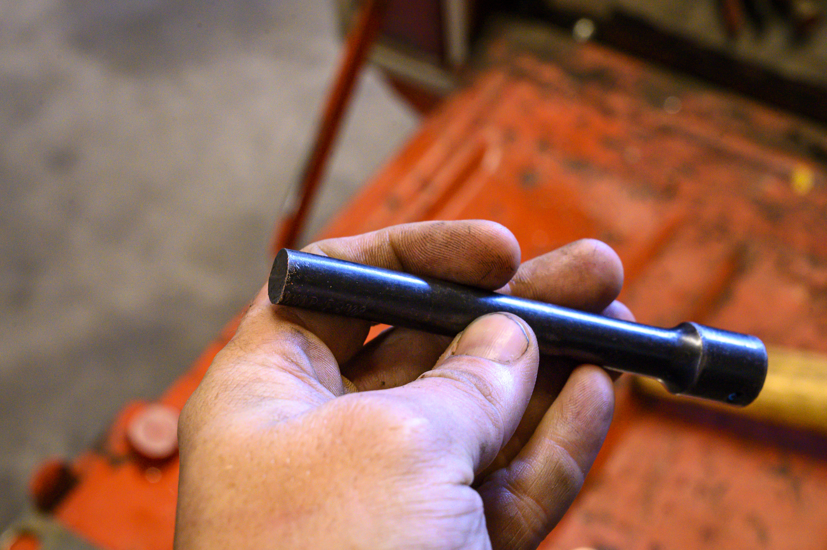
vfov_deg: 19.4
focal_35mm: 70
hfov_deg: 28.9
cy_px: 275
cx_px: 414
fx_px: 1607
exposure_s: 1/50
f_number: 11
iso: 4500
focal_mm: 70
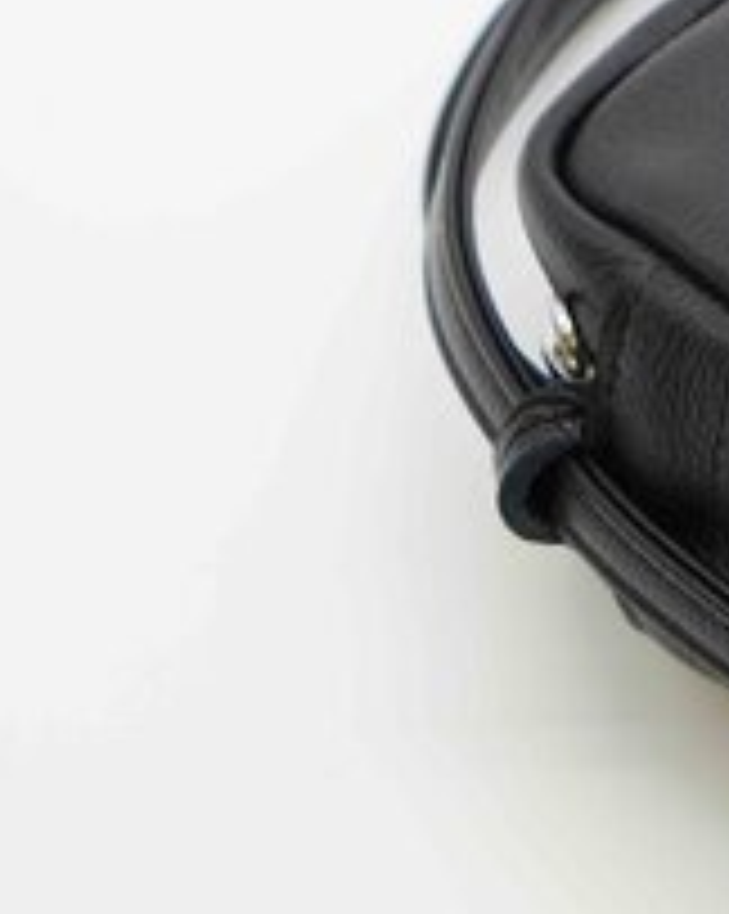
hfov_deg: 6.8
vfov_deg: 8.7
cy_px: 189
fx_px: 5996
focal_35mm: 222
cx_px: 1368
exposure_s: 1/80
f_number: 4
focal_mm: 50
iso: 320
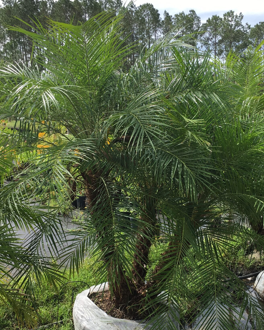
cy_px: 203
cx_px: 158
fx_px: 430
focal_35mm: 44
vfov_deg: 41.8
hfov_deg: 34.1
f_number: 2.2
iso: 25
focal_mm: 4.15
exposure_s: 1/905
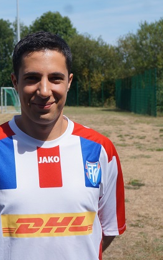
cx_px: 34
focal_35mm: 84
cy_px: 131
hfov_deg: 15.5
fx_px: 597
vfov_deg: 24.6
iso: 100
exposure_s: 1/640
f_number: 6.3
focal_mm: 36
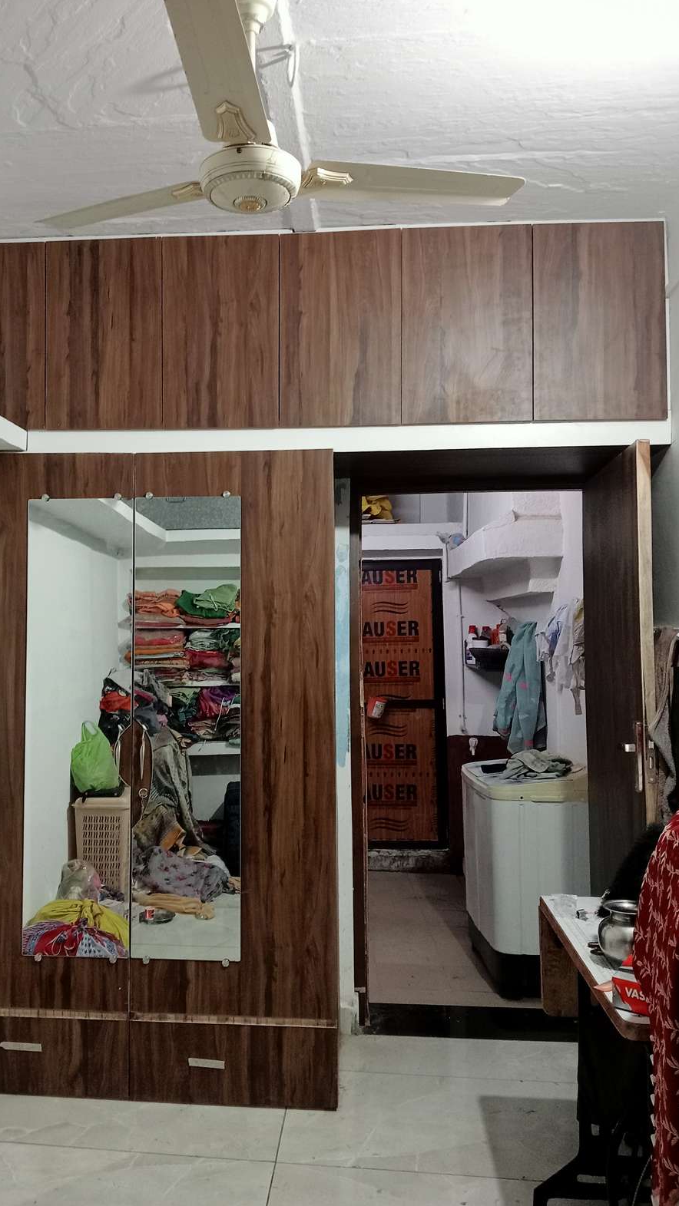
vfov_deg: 62.6
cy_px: 596
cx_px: 247
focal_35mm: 31
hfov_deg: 37.5
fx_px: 992
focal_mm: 4.04
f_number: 1.8
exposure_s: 1/33.3
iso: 1297
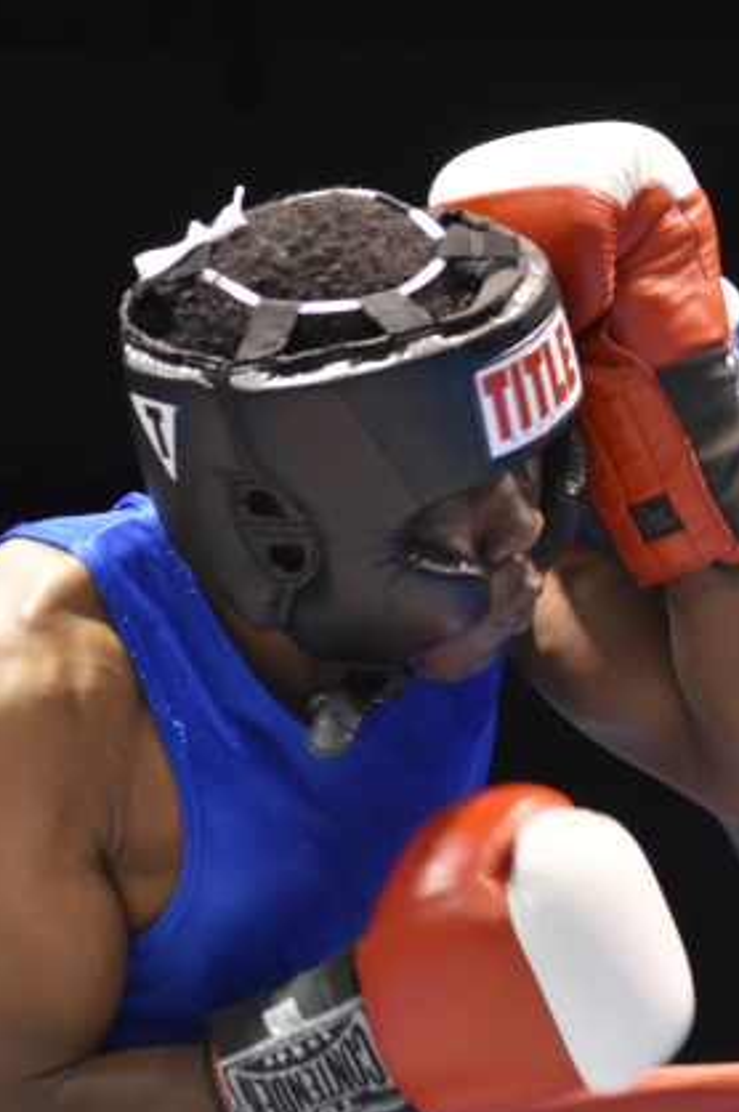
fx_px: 8666
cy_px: 603
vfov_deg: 7.3
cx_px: 726
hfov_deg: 4.9
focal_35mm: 281
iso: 1600
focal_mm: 92
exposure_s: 1/250
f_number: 4.8
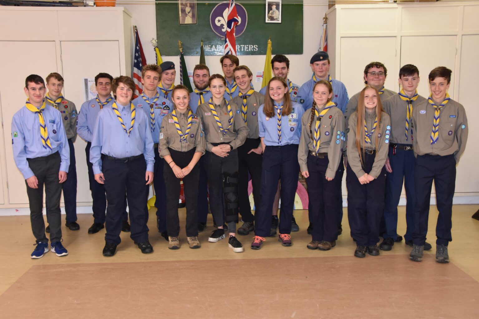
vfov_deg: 34.2
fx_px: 519
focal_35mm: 39
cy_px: 160
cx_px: 240
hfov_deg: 49.6
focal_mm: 26
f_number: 3.8
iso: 1000
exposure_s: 1/60
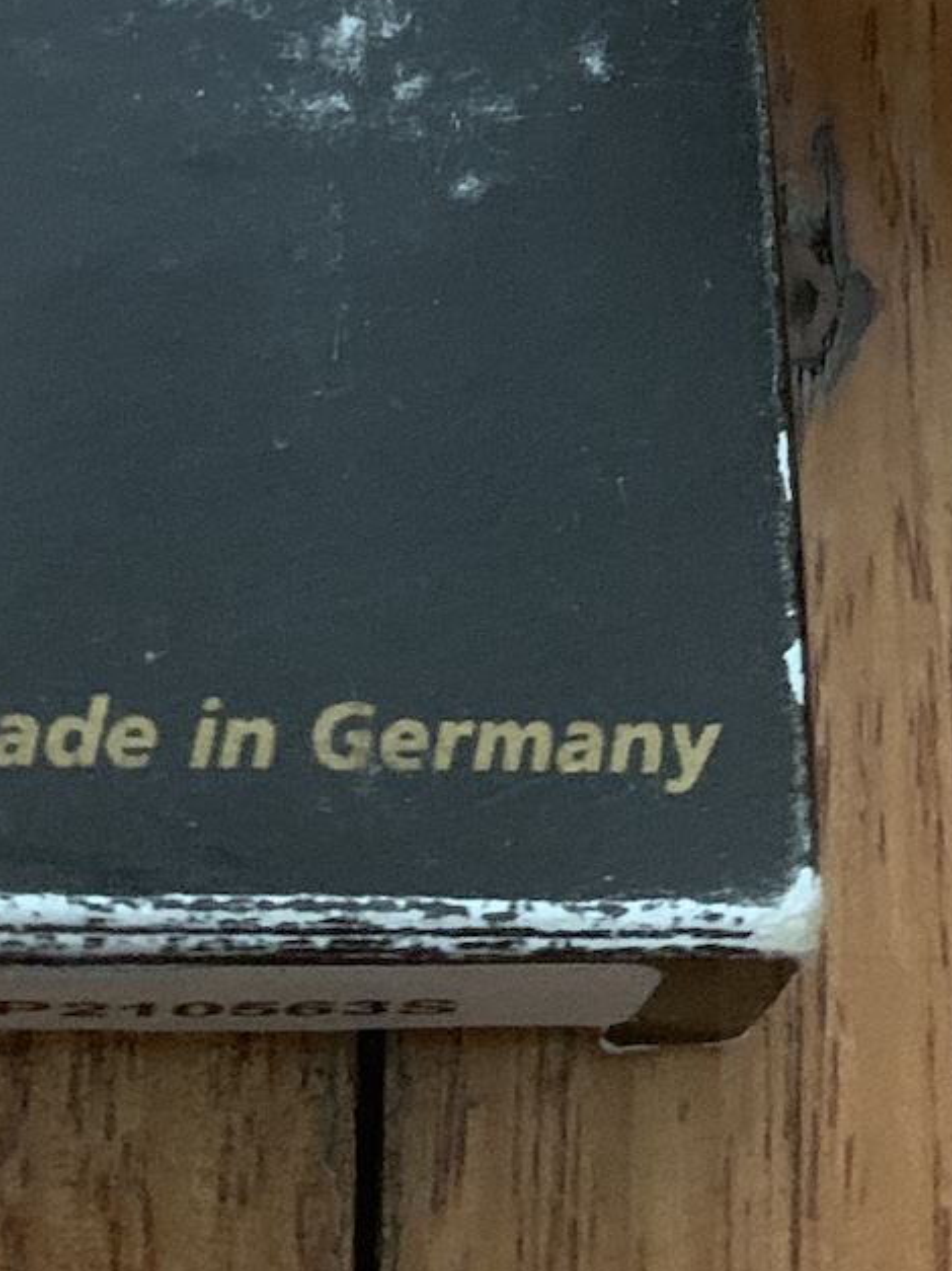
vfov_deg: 20.2
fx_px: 3045
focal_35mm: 83
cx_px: 492
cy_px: -647
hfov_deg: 17.8
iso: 400
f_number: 1.8
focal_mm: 4.25
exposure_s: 1/31
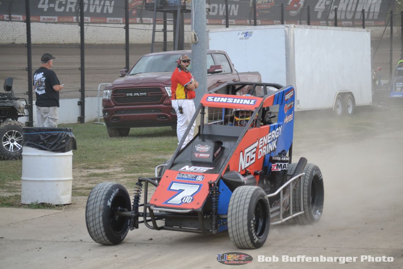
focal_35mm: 123
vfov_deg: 11.1
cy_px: 134
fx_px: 1377
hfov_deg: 16.7
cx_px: 202
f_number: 4.2
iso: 900
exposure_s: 1/500
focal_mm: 82
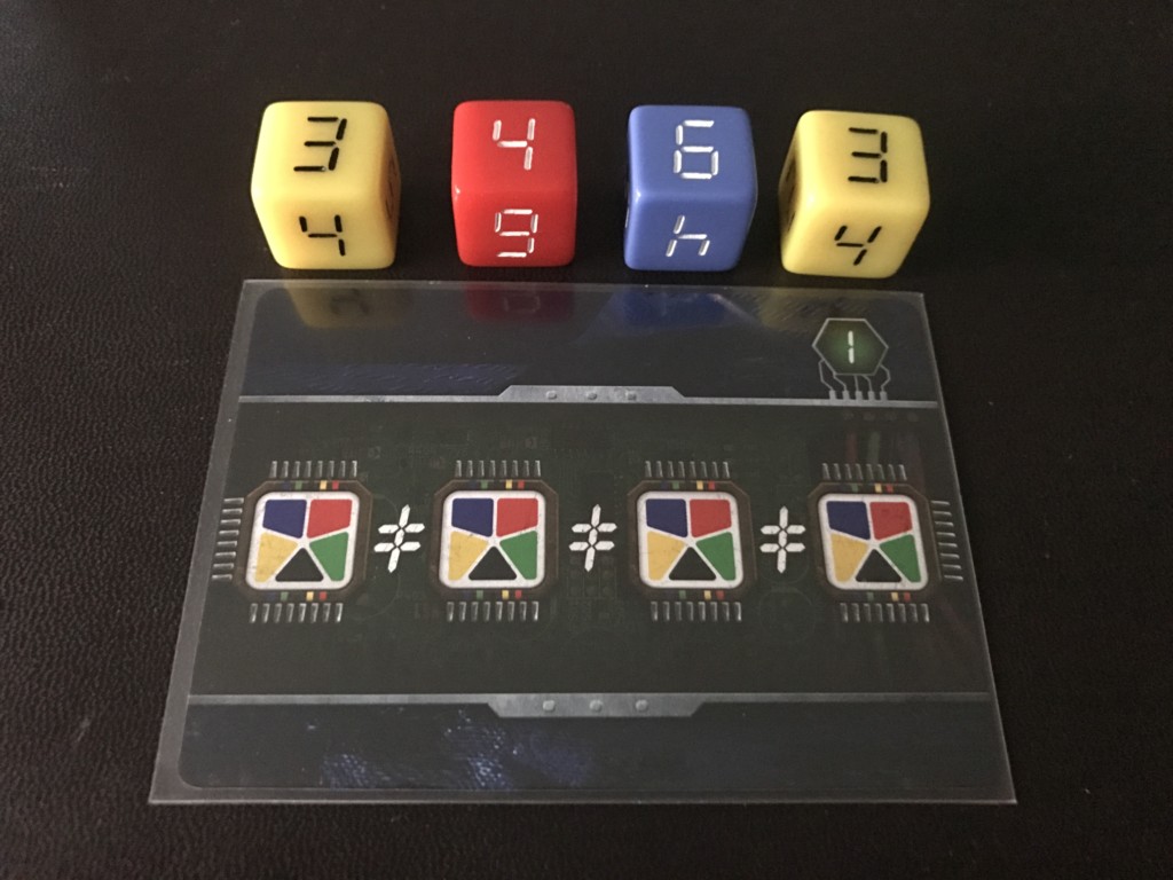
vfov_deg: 49.7
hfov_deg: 63.4
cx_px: 586
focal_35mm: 28
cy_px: 440
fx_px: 949
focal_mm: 3.99
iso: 320
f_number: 1.8
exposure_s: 1/4
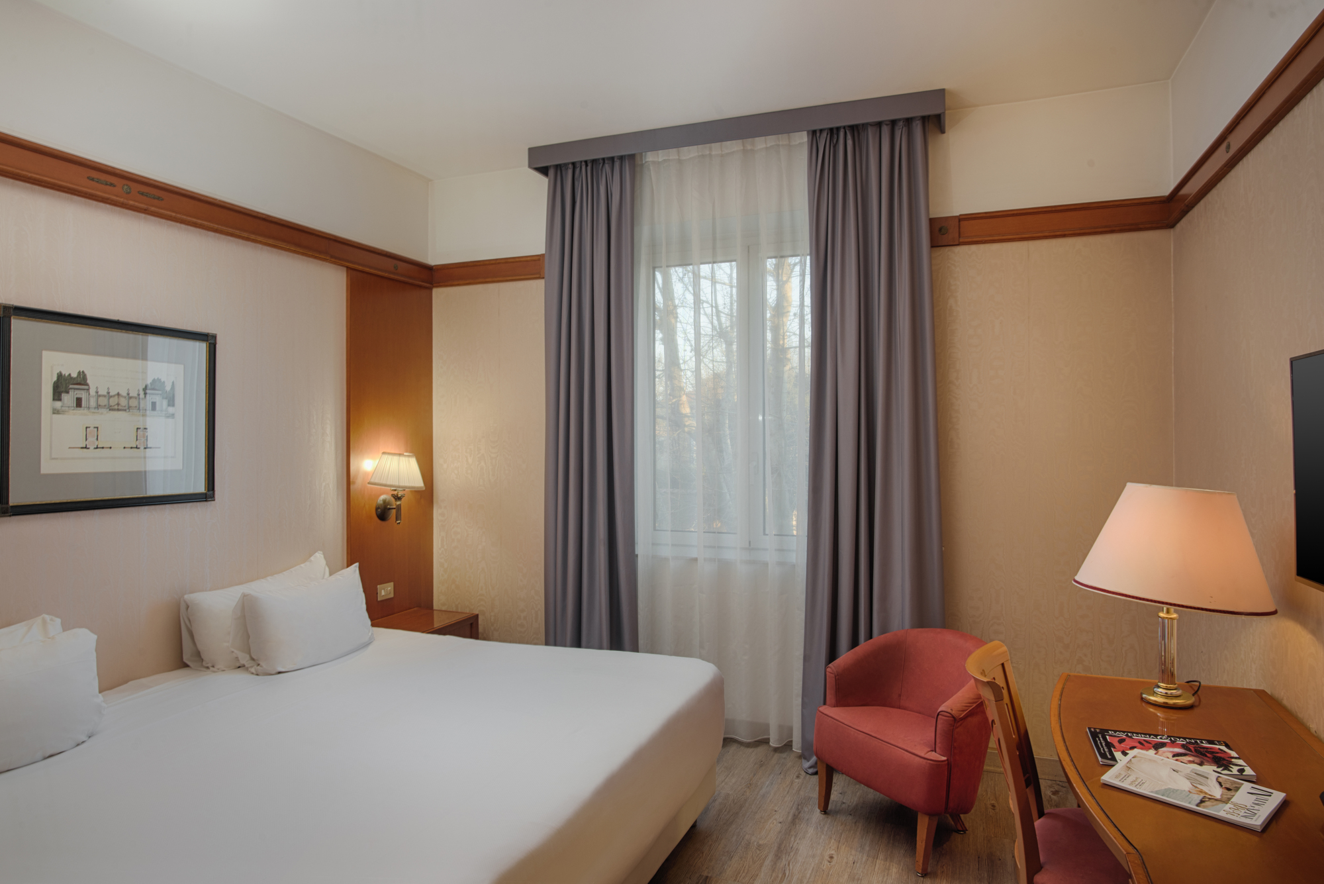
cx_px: 662
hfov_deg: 84.0
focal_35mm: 20
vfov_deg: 62.0
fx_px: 736
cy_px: 442
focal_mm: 20
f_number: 11
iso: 31
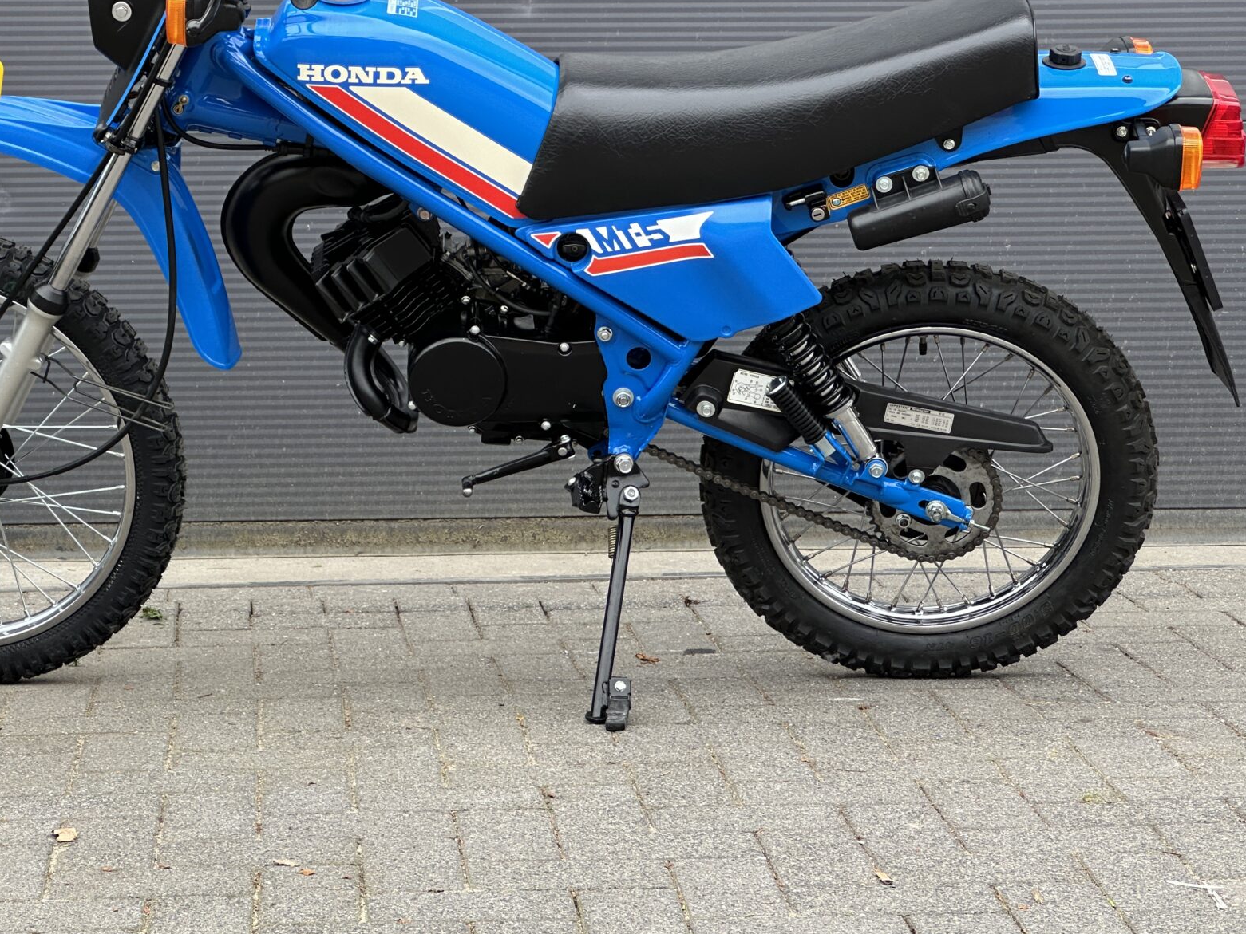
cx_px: 469
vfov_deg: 14.6
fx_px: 3636
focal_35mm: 101
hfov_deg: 19.4
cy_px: 337
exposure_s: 1/99
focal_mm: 9
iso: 50
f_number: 2.8
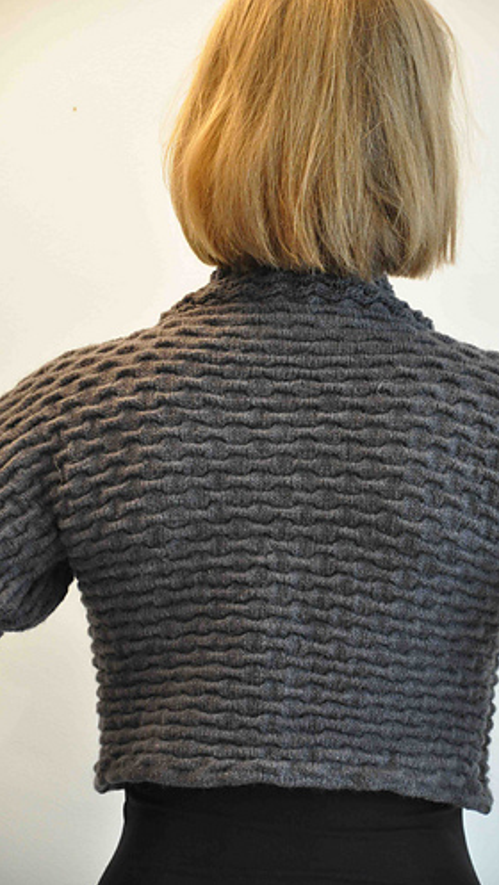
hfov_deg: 8.6
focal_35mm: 142
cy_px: 443
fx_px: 3336
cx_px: 278
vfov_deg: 15.1
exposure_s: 1/30
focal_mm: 90
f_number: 5.6
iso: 2000
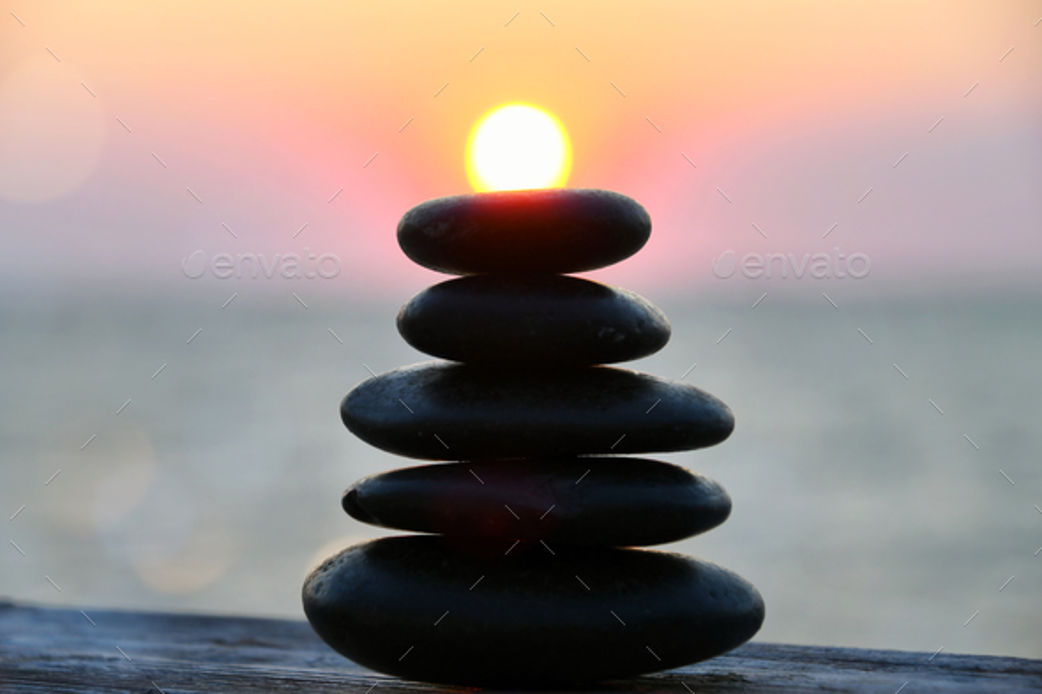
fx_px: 4340
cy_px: 347
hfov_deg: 13.7
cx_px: 521
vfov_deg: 9.1
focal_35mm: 150
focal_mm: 100
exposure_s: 1/60
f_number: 7.1
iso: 100
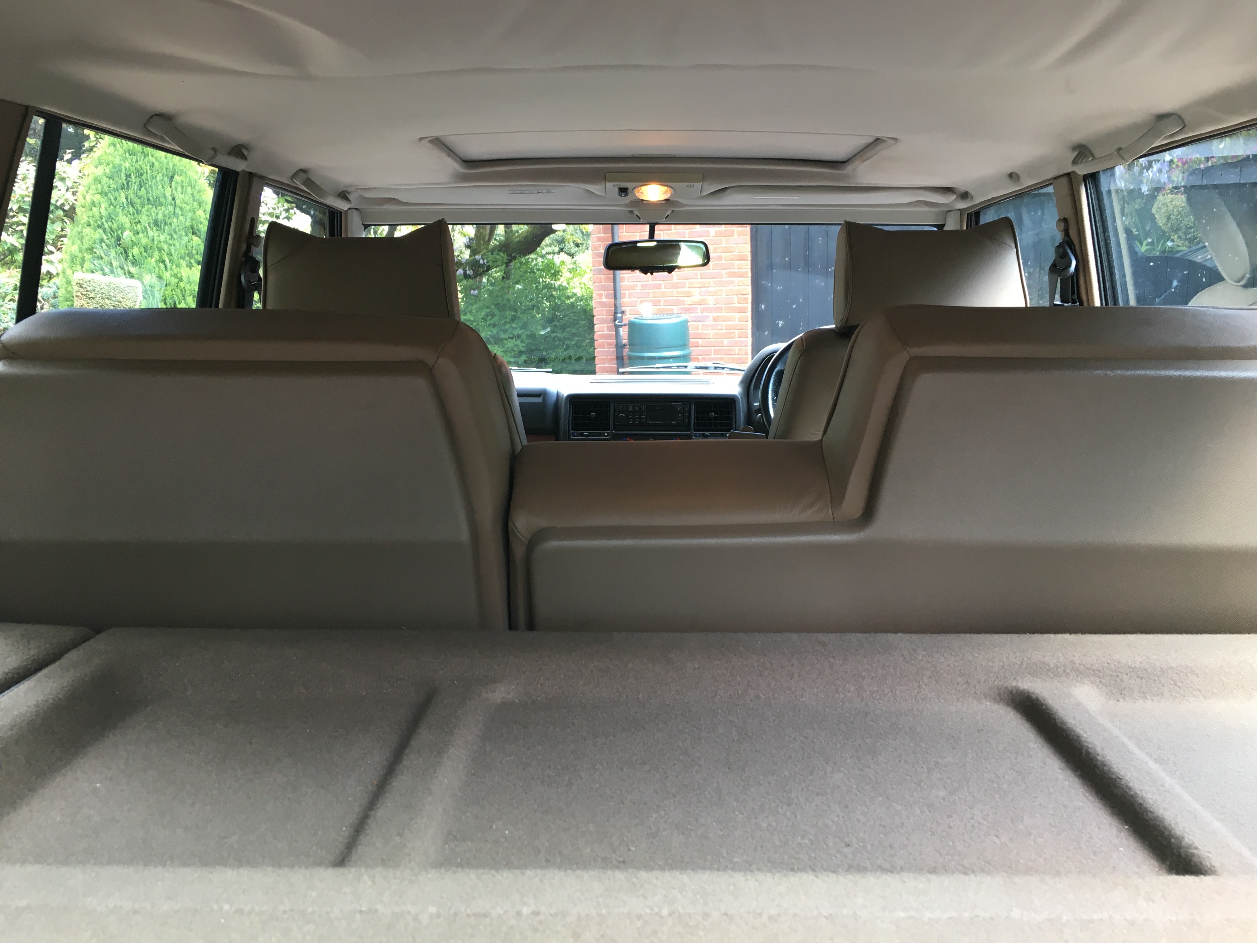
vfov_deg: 48.2
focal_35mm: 29
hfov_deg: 61.7
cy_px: 472
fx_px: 1053
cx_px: 628
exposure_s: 1/33
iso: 32
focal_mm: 4.15
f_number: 2.2
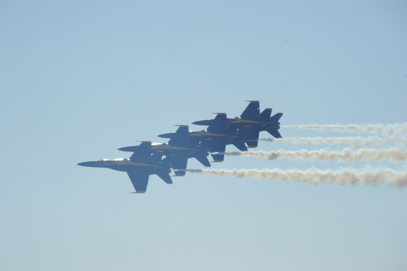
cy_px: 136
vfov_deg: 6.9
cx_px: 204
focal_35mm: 200
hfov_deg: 10.3
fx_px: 2260
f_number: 16
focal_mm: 200
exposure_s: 1/1000
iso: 500
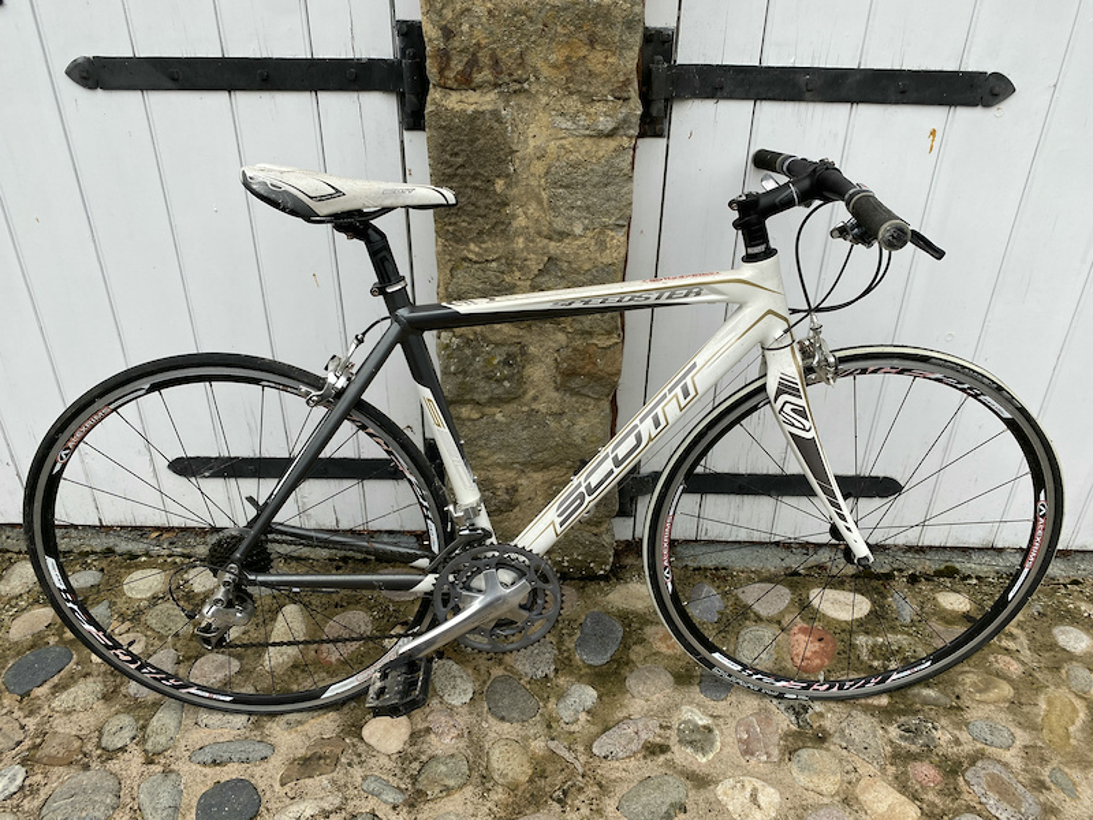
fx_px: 821
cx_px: 546
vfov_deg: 53.1
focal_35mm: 26
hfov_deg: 67.3
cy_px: 410
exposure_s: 1/369
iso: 32
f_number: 1.8
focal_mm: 4.25
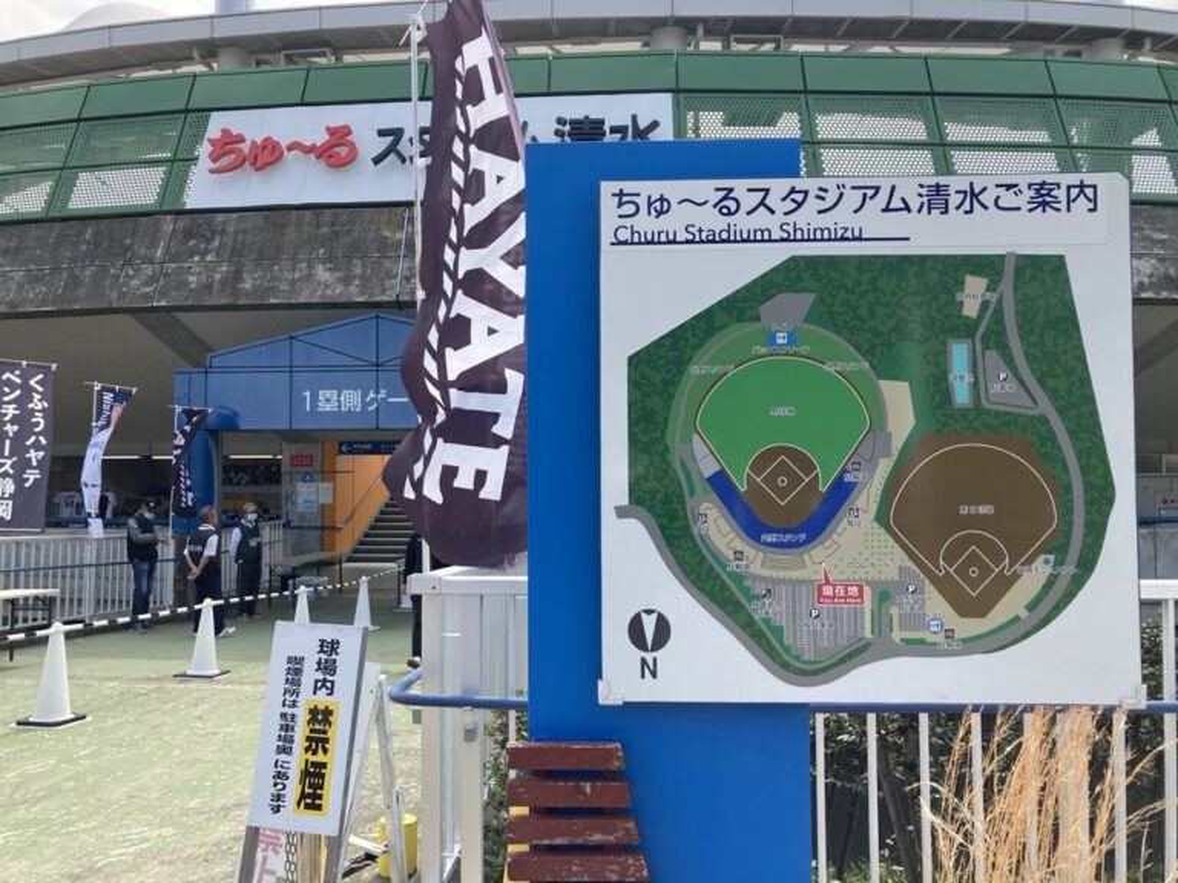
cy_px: 442
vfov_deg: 49.7
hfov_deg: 63.4
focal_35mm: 28
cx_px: 589
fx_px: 953
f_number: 1.8
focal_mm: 3.99
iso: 20
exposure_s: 1/1012
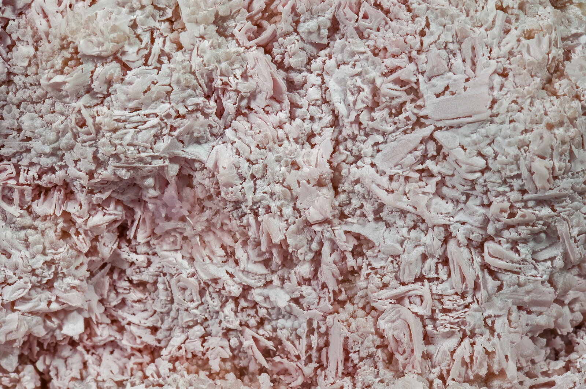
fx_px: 1463
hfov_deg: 22.6
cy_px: 194
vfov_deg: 15.2
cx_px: 293
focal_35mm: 90
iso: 250
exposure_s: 1/4
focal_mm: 60
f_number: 25
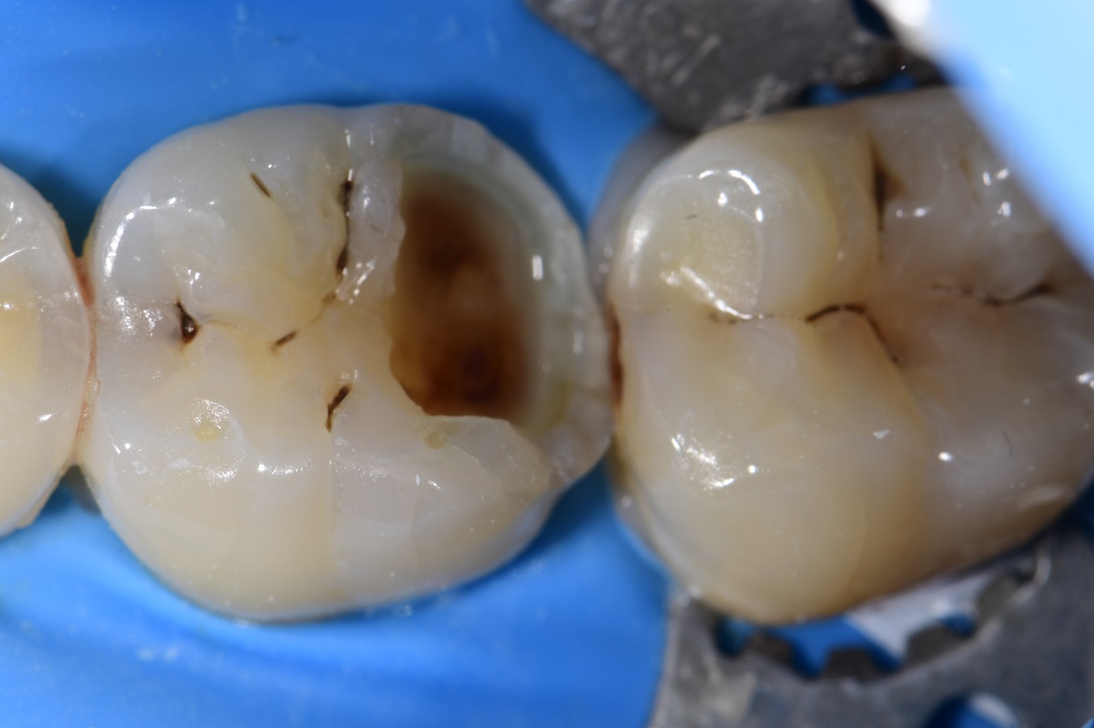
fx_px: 4769
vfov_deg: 8.7
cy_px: 364
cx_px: 547
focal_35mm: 157
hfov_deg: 13.1
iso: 200
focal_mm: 105
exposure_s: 1/160
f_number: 32
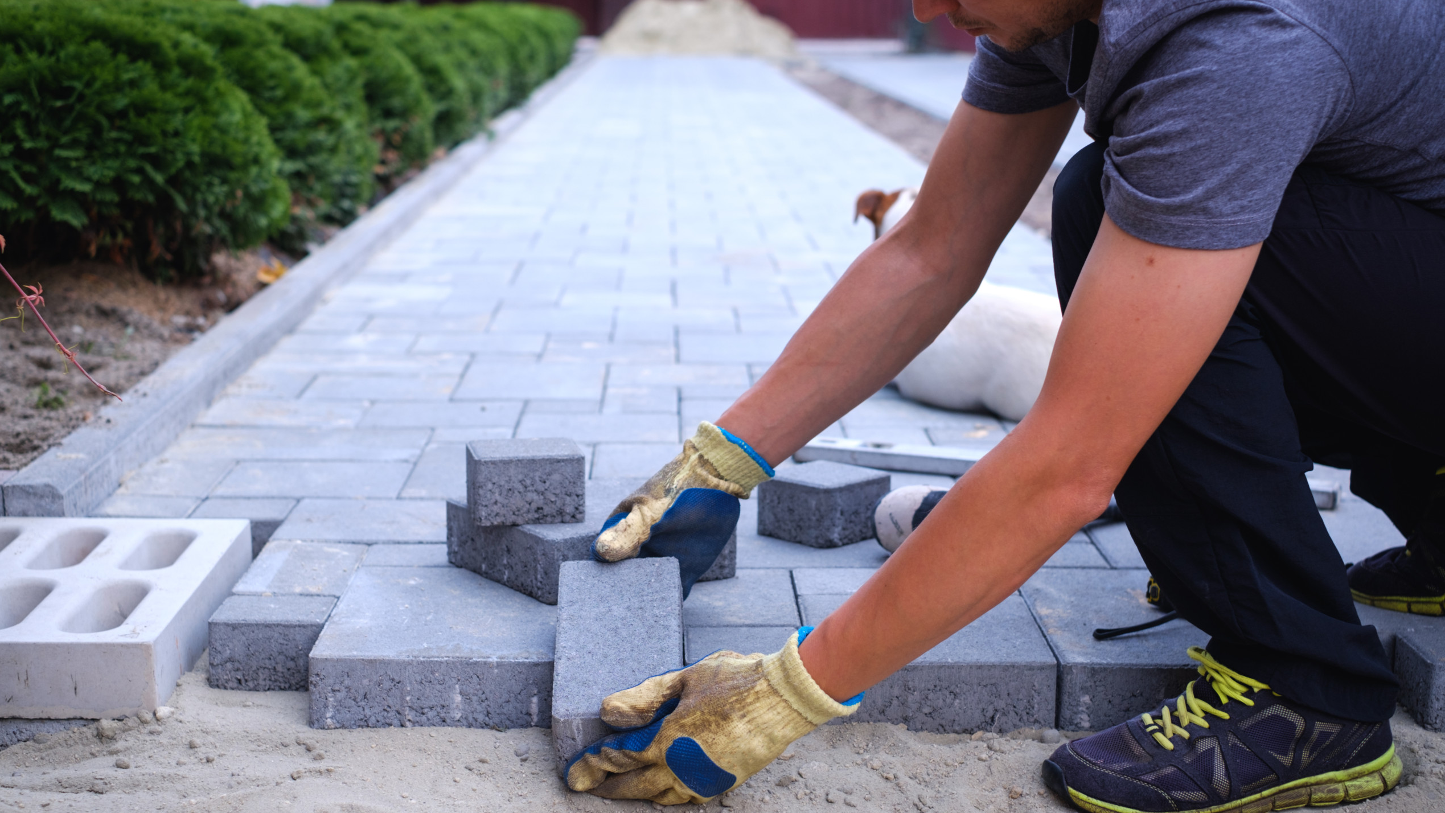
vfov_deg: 21.4
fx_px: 2146
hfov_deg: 37.2
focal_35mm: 56
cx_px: 719
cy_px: 472
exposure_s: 1/30
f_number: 3.2
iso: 200
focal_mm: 35
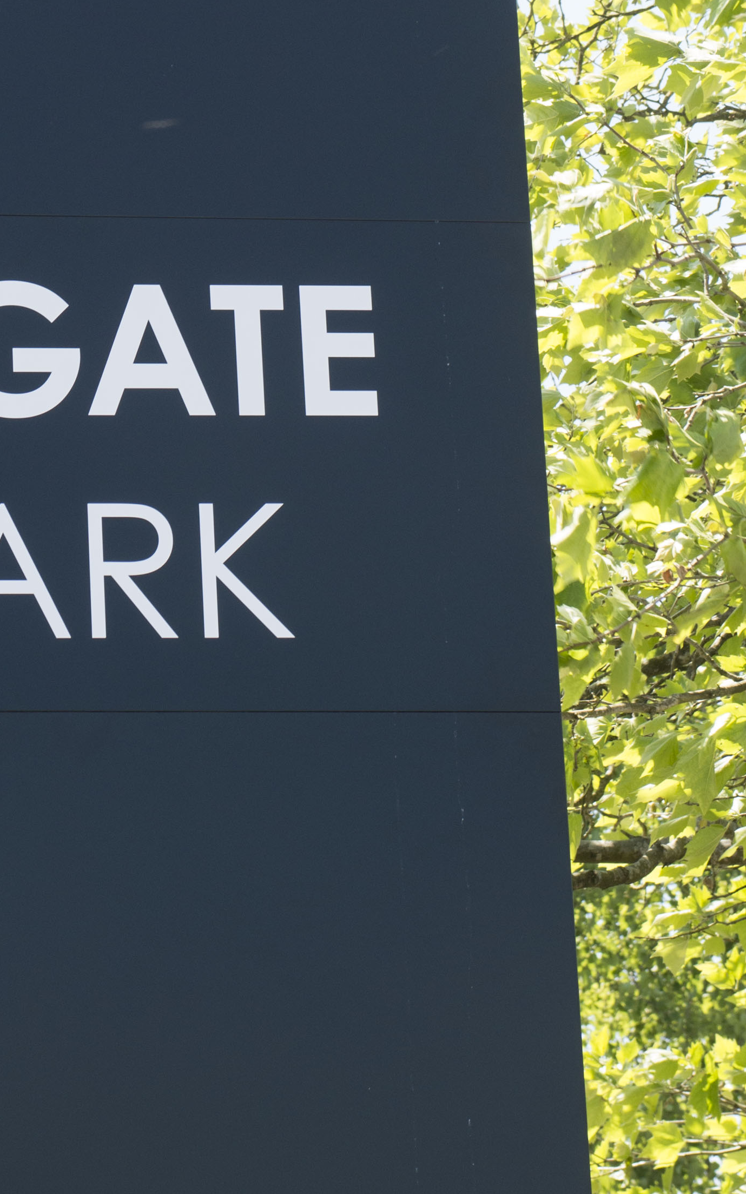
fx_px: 5531
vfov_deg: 12.1
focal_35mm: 170
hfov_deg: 7.7
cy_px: -161
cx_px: 85
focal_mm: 50
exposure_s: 1/160
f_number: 10
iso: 200
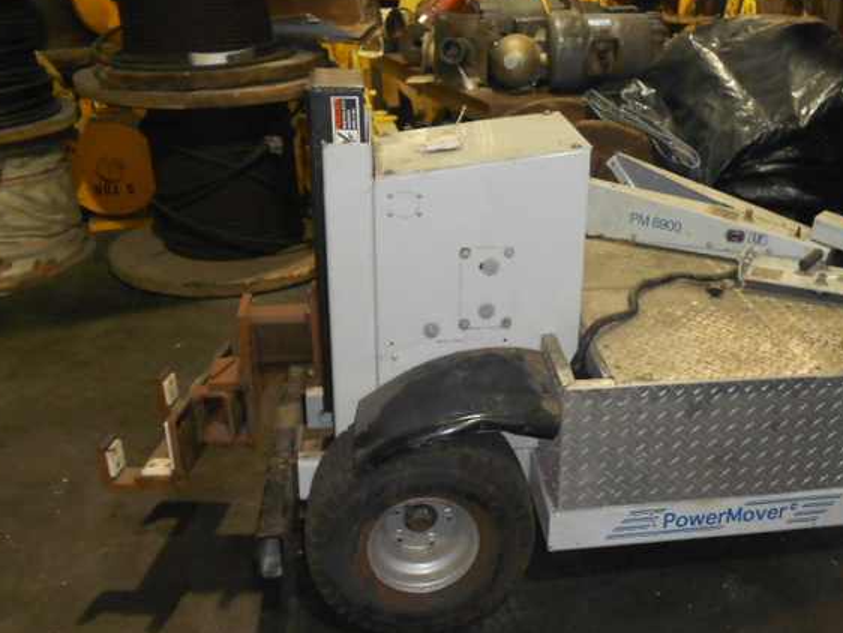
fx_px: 901
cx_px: 576
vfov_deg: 38.7
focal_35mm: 37
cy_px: 284
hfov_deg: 49.1
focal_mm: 4.6
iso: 200
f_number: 3.2
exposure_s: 1/25
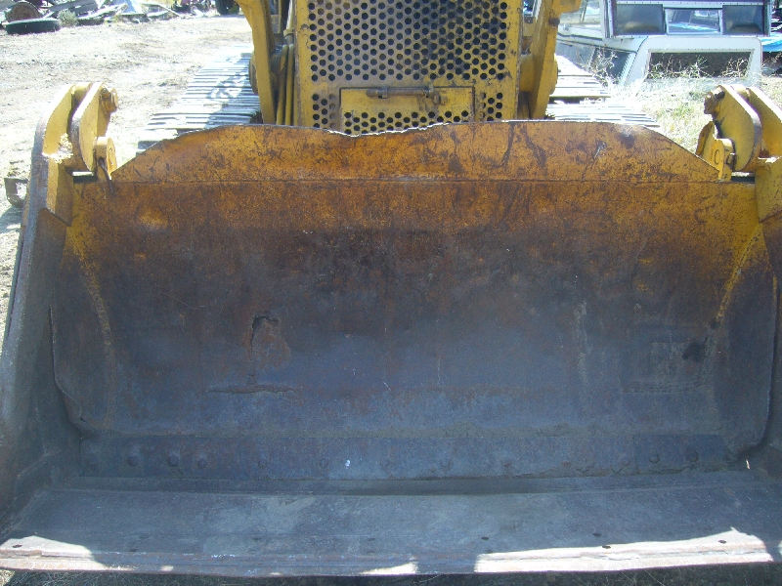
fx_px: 791
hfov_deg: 52.6
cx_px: 391
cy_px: 293
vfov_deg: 40.7
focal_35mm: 35
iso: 80
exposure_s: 1/250
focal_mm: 5.8
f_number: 2.8
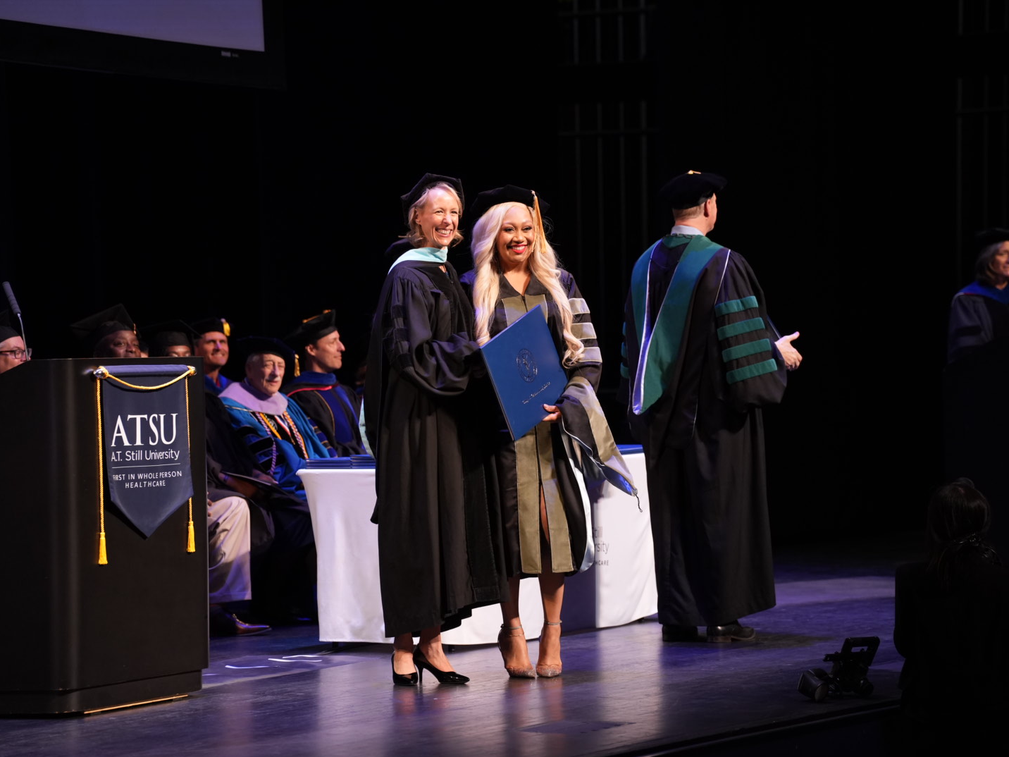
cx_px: 529
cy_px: 380
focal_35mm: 126
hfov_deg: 15.6
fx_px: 3673
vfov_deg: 11.8
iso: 2000
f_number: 3.5
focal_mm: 116
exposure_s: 1/400
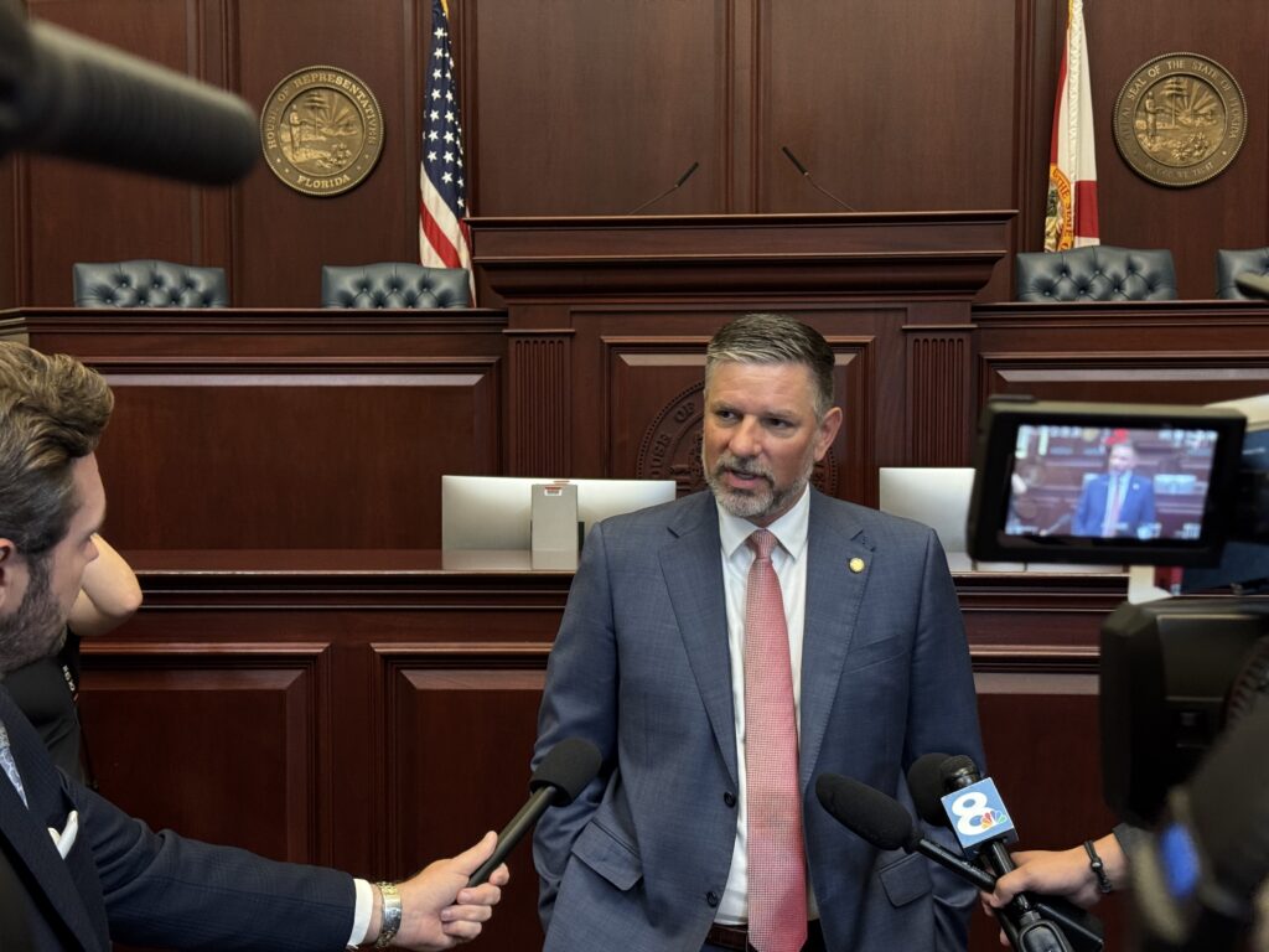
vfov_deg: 30.3
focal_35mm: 48
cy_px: 476
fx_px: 1760
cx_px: 634
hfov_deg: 39.7
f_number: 1.78
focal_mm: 6.76
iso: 250
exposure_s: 1/40
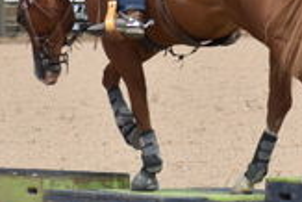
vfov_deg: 2.0
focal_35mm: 704
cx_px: 163
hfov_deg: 2.9
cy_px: -26
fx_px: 5911
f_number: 5
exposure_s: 1/4000
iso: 560
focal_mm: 170
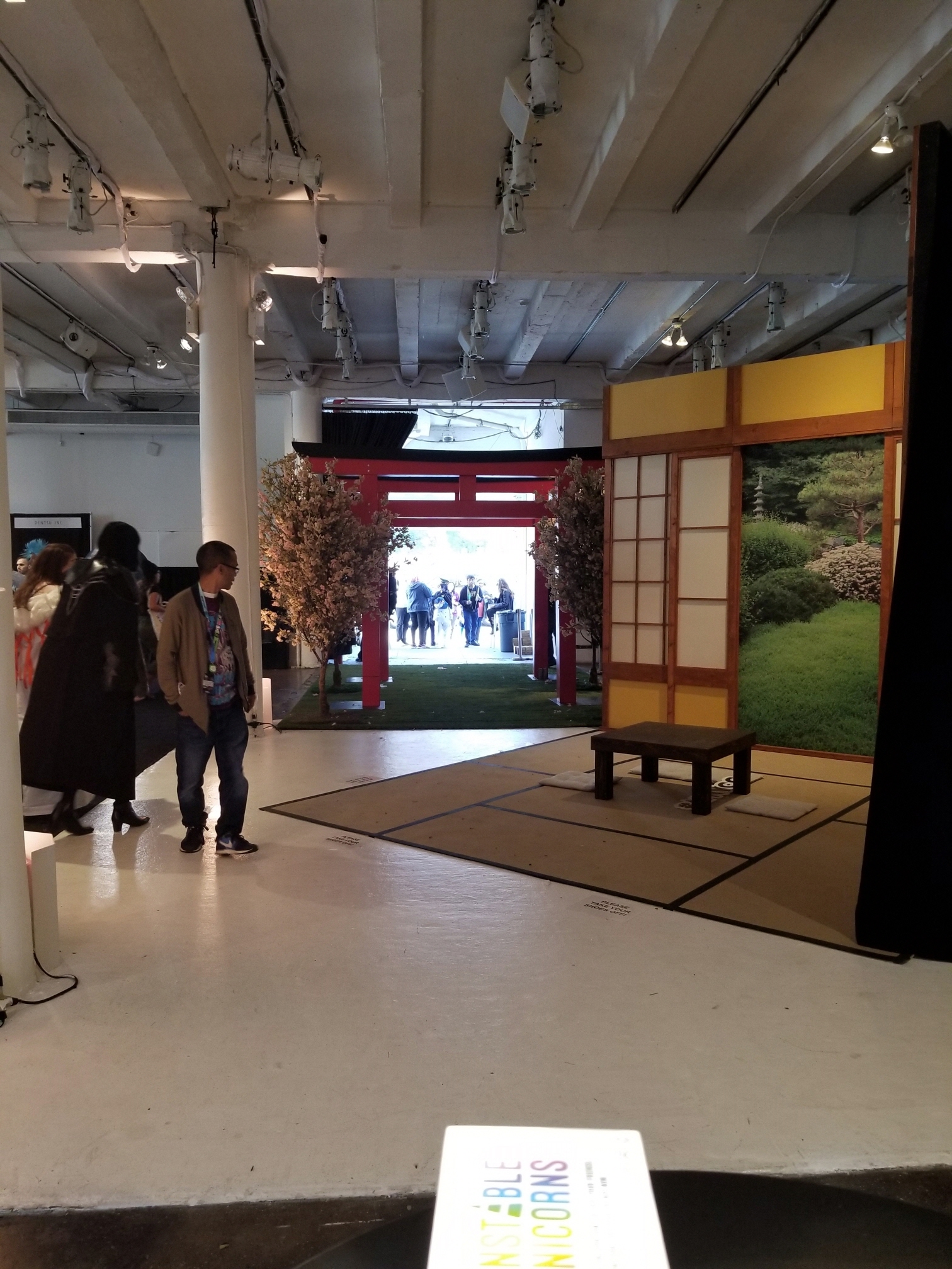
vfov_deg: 67.3
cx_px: 476
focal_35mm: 26
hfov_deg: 53.1
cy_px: 634
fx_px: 953
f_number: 1.7
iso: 160
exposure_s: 1/40
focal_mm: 4.25
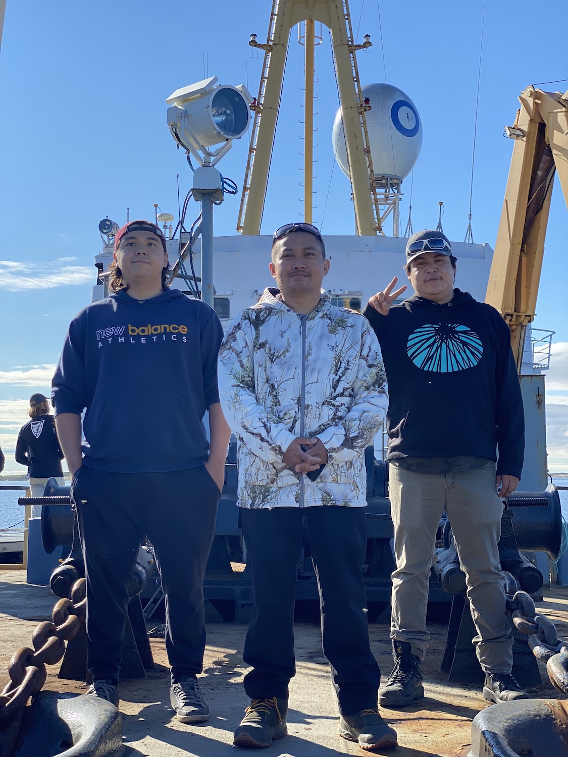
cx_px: 284
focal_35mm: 52
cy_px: 378
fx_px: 1138
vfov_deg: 36.8
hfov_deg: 28.0
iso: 20
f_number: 2
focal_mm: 6
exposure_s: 1/978
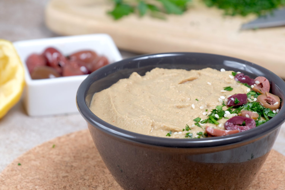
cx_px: 142
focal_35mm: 203
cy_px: 95
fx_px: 1607
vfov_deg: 6.8
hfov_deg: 10.1
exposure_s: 1/60
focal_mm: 135
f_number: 10
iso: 400
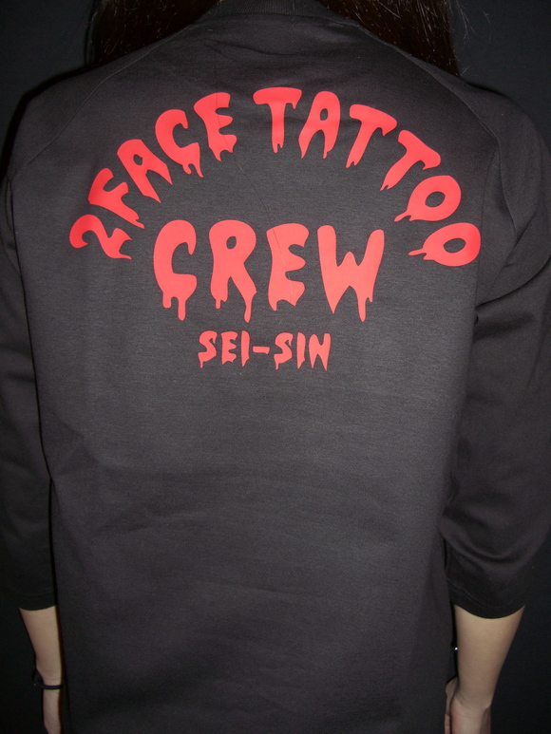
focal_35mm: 38
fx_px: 806
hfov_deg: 37.7
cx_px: 276
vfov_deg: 49.0
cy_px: 367
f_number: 2.8
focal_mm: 7.9
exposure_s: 1/60
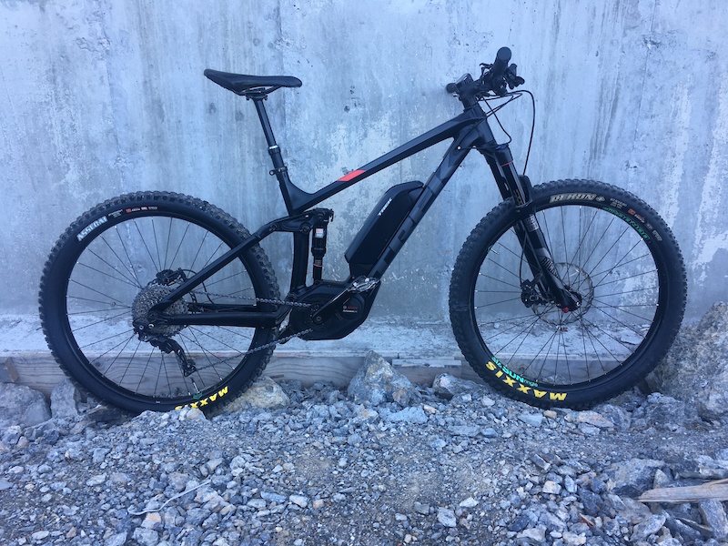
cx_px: 364
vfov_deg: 48.2
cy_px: 273
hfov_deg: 61.7
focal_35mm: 29
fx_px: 610
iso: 25
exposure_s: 1/60
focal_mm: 4.15
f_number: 2.2
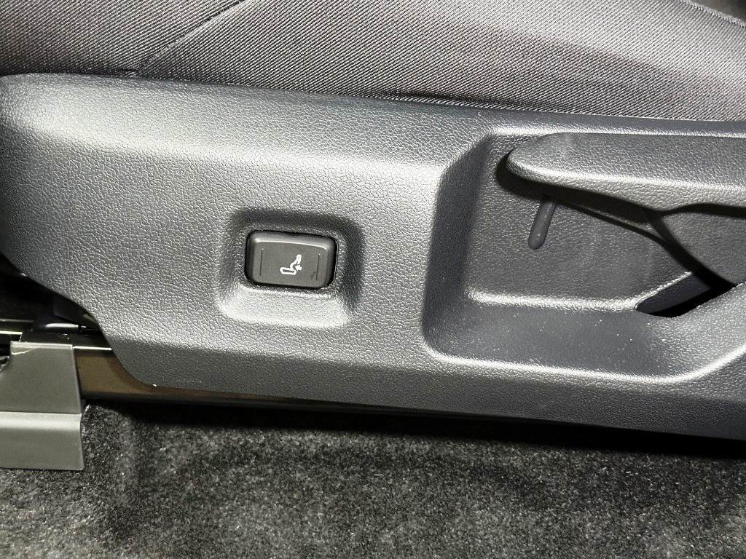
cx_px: 373
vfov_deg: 30.3
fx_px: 1034
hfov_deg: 39.7
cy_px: 280
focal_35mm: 48
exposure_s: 1/30
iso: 640
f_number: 1.78
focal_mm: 6.86
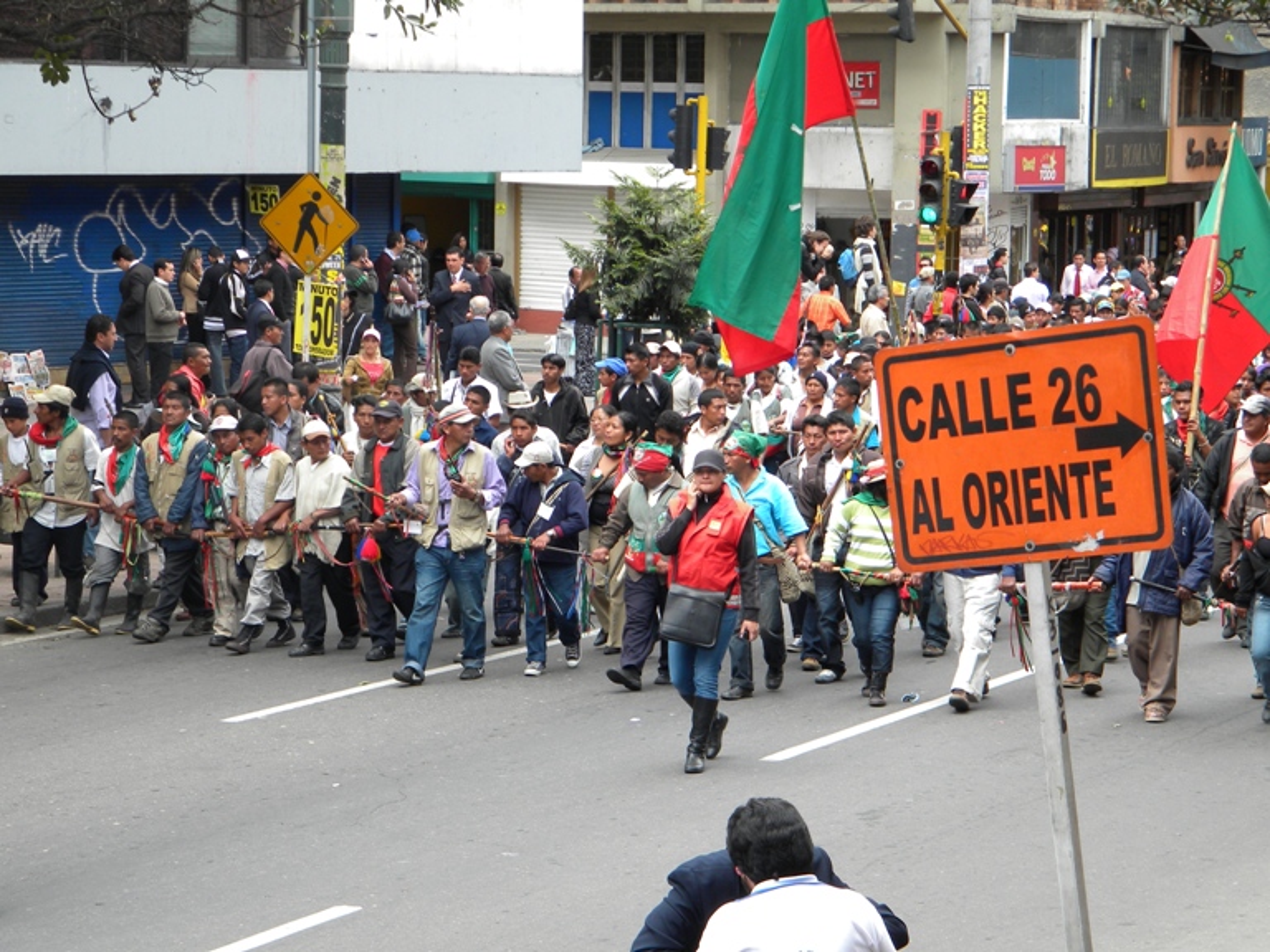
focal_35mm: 105
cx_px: 635
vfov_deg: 14.1
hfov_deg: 18.7
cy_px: 476
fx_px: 3852
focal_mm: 19
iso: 80
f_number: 4.7
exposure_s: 1/96.6
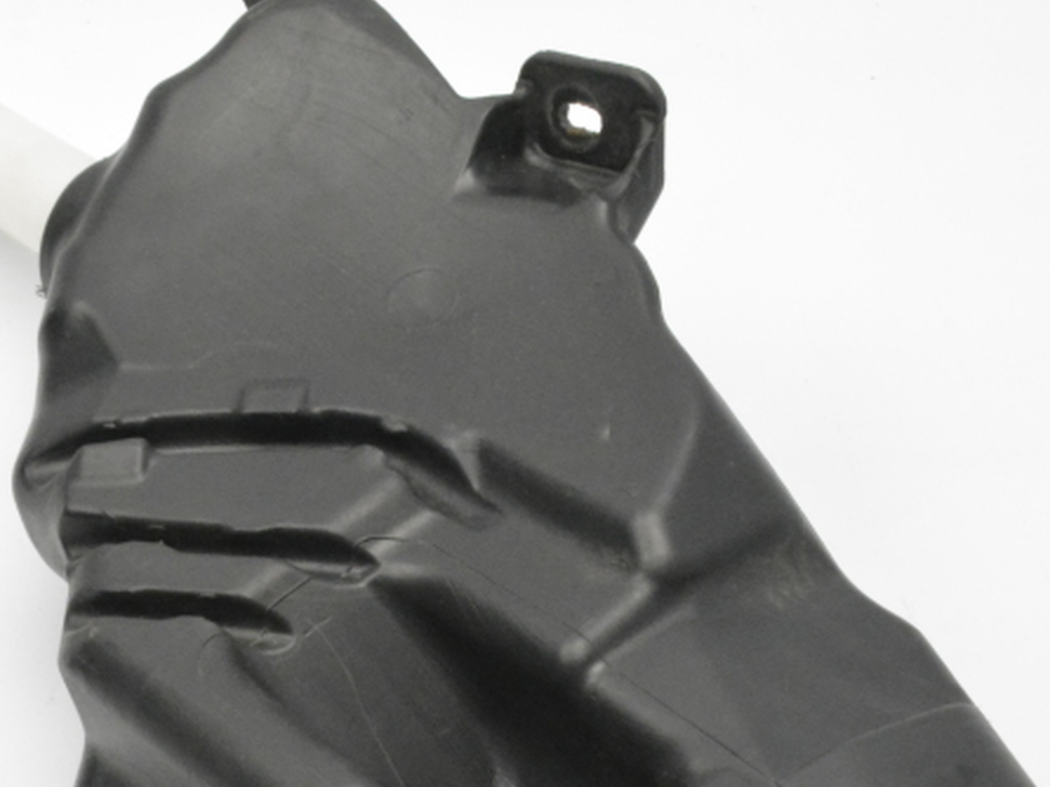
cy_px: 570
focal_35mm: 96
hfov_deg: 20.3
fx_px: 2914
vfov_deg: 15.3
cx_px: 285
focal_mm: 29
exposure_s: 1/125
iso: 6400
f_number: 18
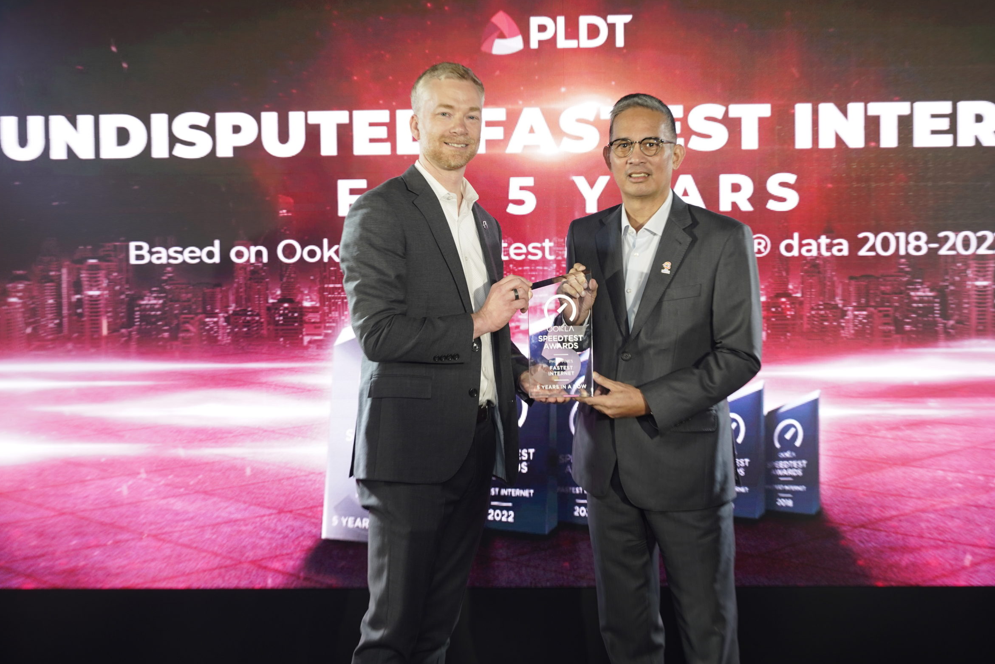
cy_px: 307
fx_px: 1326
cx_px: 527
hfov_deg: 41.1
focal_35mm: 48
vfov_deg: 28.1
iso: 640
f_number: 4
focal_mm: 43.9
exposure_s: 1/100
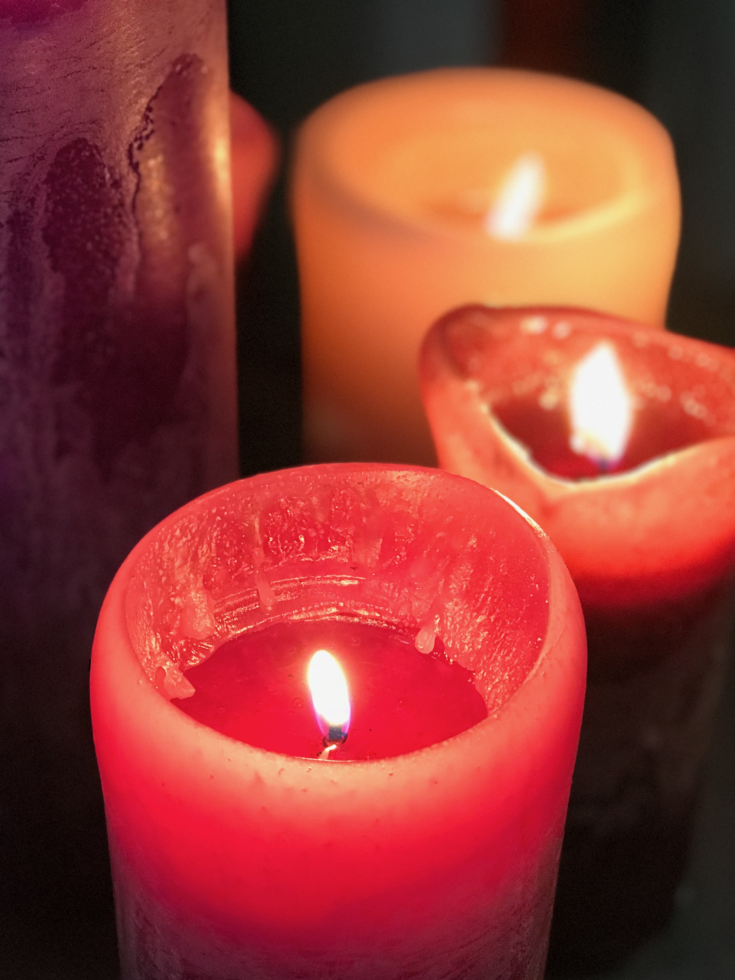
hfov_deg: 25.7
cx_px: 368
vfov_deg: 33.8
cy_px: 490
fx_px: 1614
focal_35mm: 57
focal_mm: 6.6
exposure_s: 1/50
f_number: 2.8
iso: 320
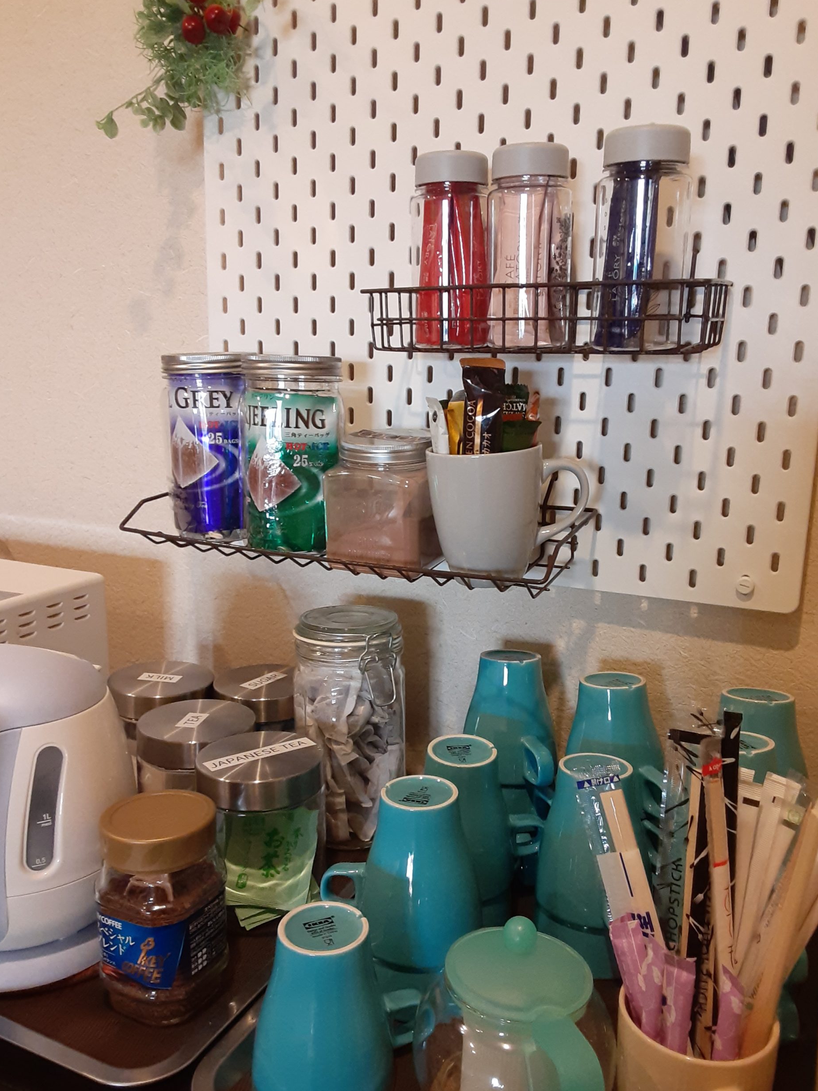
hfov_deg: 49.7
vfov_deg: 63.4
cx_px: 400
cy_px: 556
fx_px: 882
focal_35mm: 28
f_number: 1.9
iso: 200
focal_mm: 2.91
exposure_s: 1/33
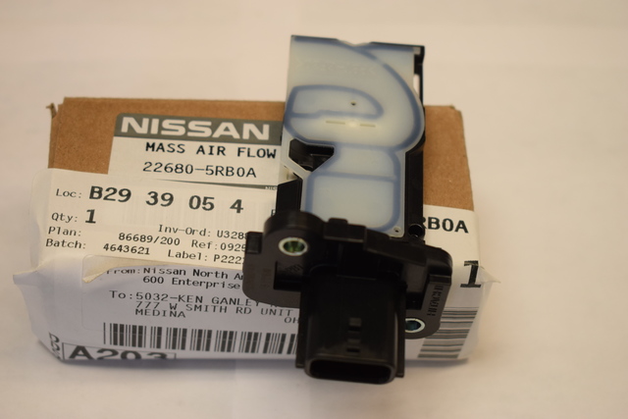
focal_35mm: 69
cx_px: 314
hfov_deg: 29.2
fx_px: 1204
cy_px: 210
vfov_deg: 19.7
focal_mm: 46
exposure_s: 1/125
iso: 800
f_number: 5.6
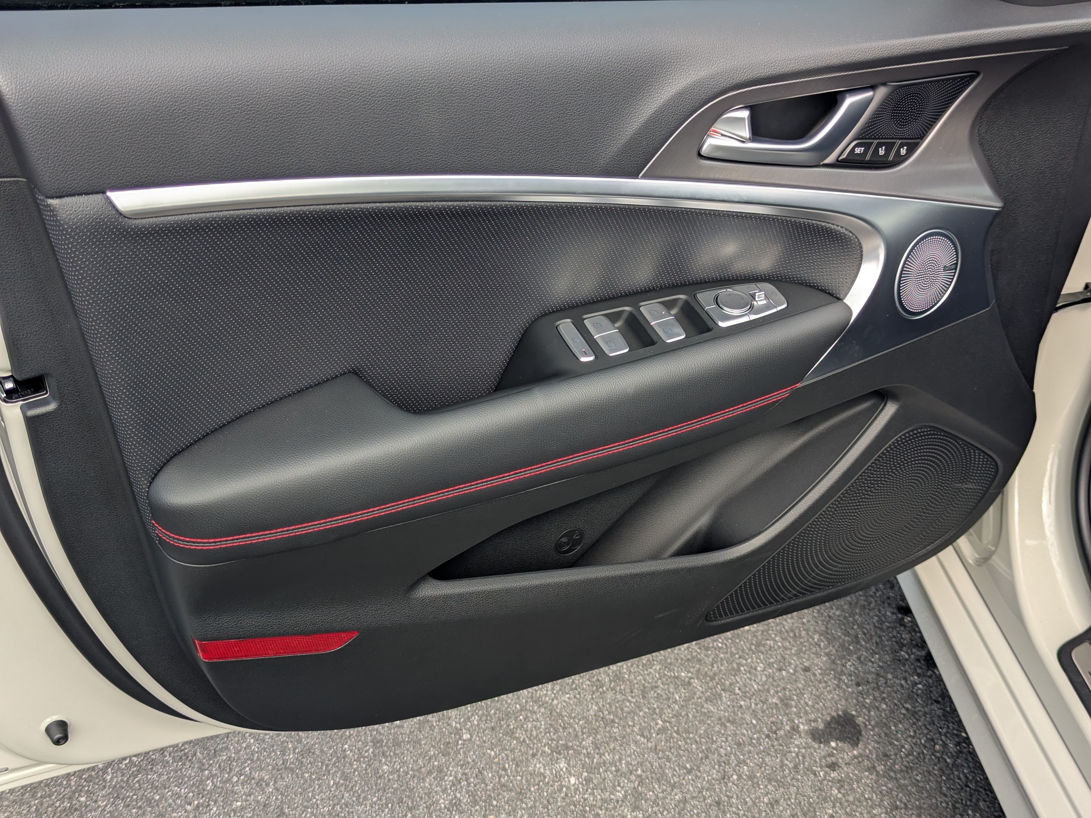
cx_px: 546
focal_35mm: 48
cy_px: 409
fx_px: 1513
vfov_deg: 30.3
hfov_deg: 39.7
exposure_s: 1/672
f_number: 1.85
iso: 41
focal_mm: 6.81
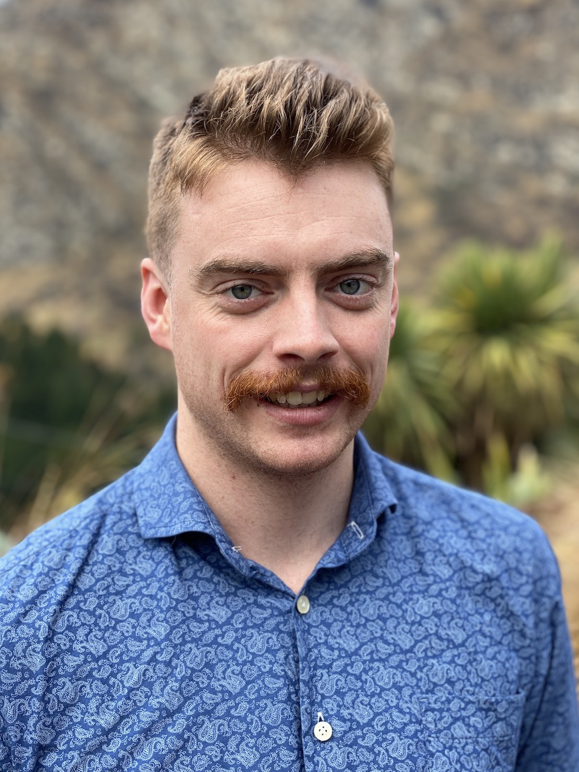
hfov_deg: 27.5
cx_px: 288
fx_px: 1182
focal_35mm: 53
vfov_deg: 36.2
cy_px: 392
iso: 20
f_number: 2
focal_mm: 6
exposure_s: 1/129
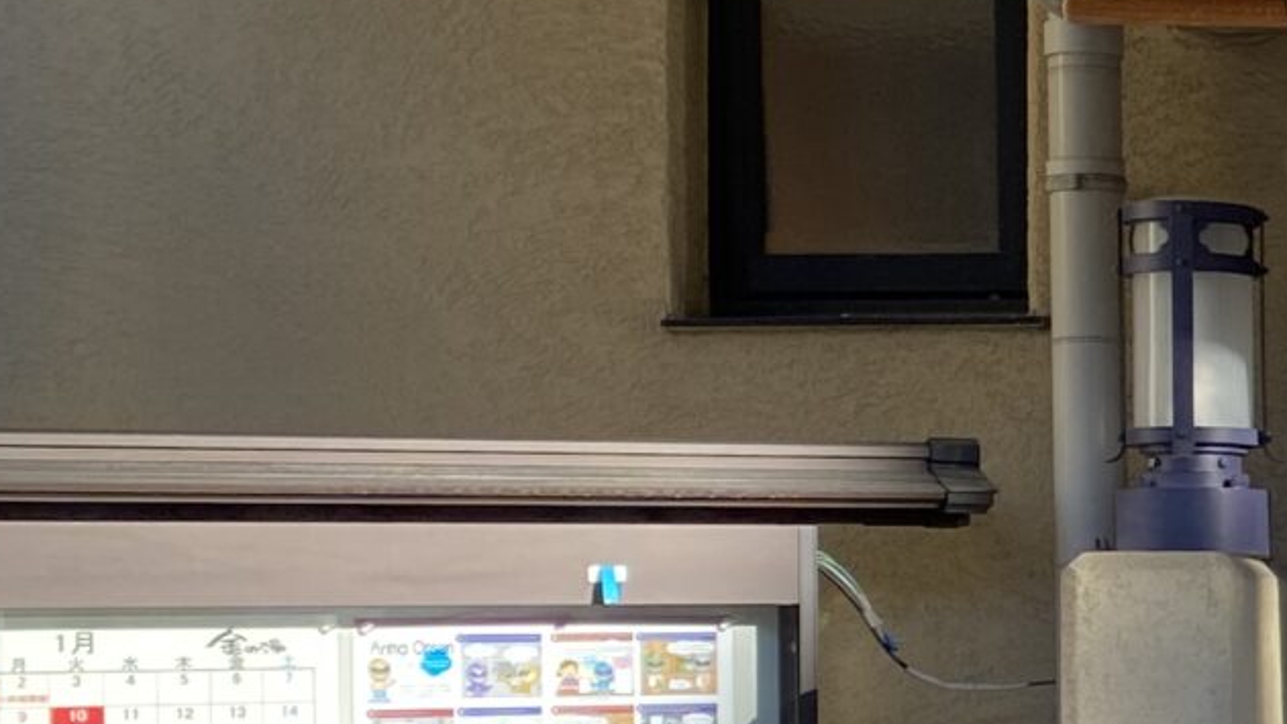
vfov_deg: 10.5
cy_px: 591
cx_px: 2390
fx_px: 3925
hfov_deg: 15.6
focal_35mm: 115
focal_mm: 4.25
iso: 32
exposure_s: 1/442
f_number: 1.8
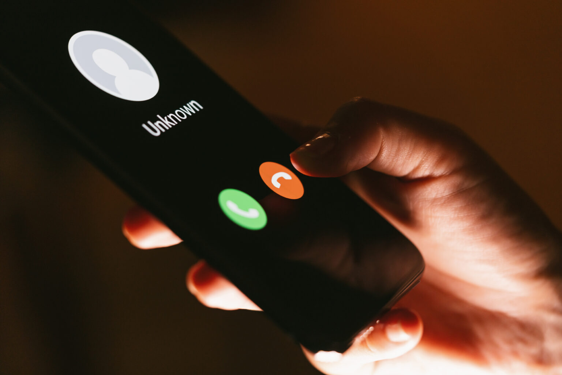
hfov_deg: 22.6
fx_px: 1405
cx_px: 281
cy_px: 188
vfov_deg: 15.2
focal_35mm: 90
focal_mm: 90
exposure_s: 1/80
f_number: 2.8
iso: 500
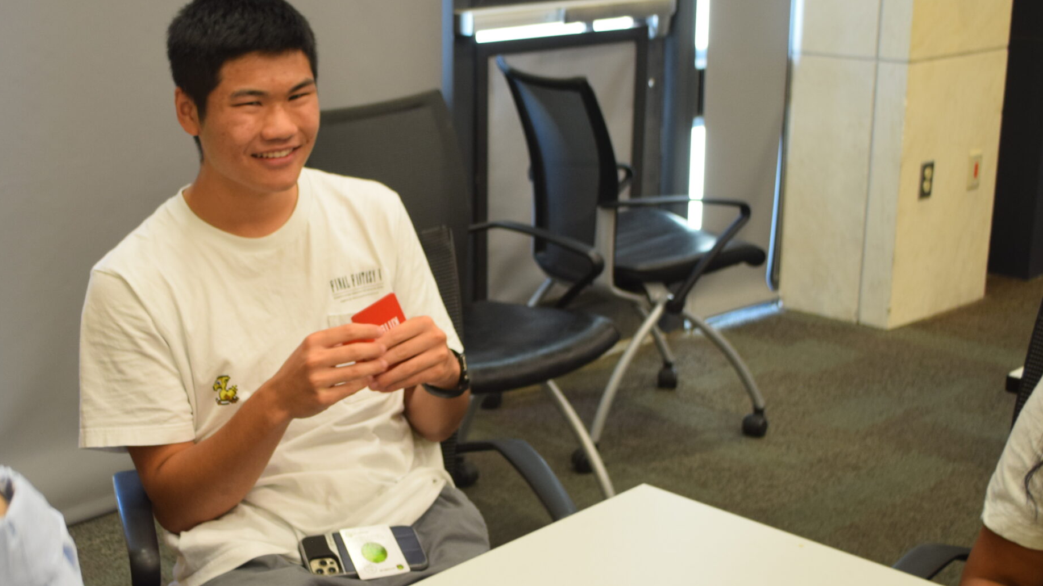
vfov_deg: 21.1
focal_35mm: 57
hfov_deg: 36.1
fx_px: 1576
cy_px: 333
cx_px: 322
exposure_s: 1/30
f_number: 4.2
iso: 560
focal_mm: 26
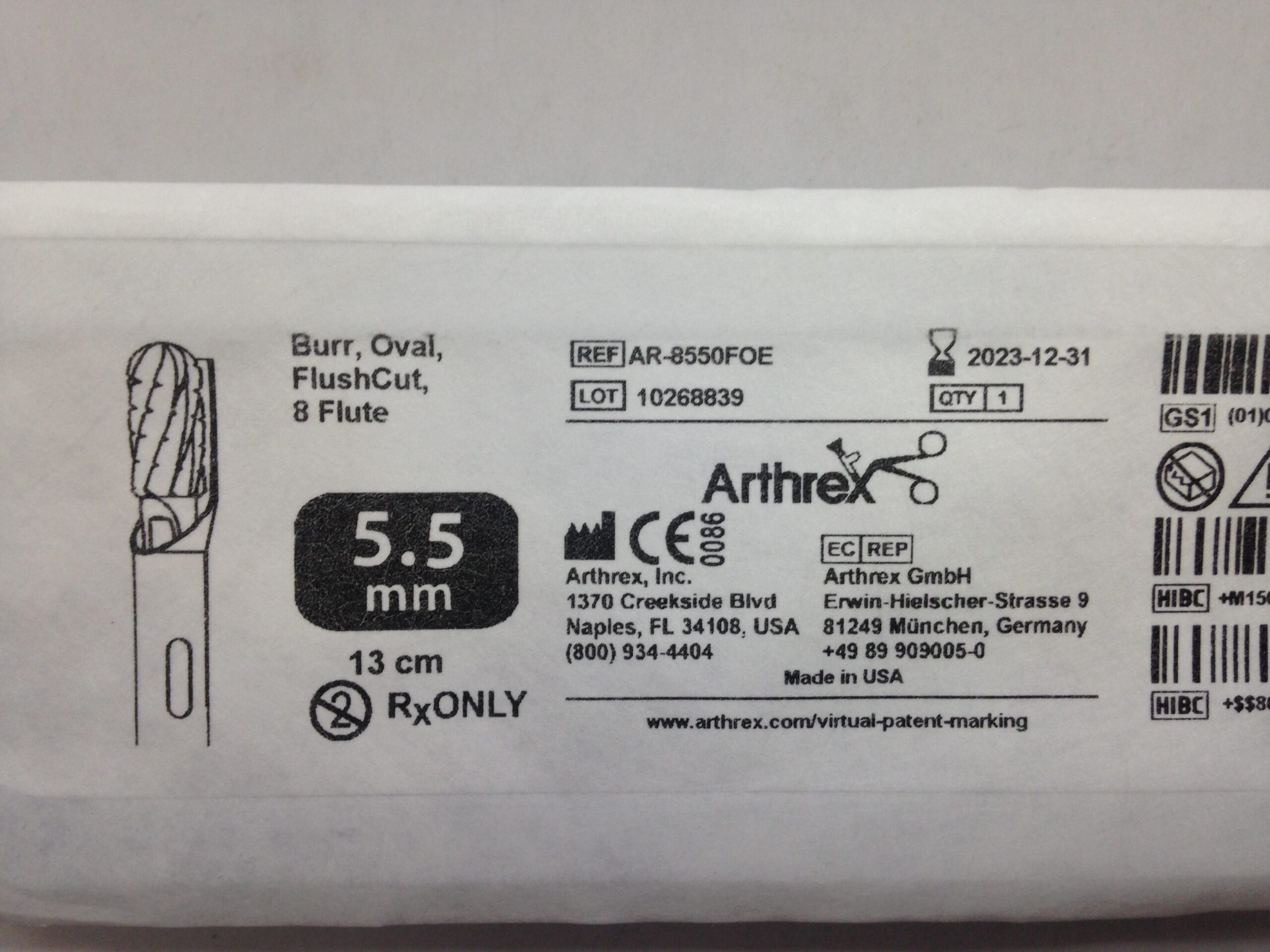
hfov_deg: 55.4
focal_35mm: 33
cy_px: 476
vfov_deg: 42.9
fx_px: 1211
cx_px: 635
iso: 50
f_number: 2.4
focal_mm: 4.12
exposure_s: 1/60
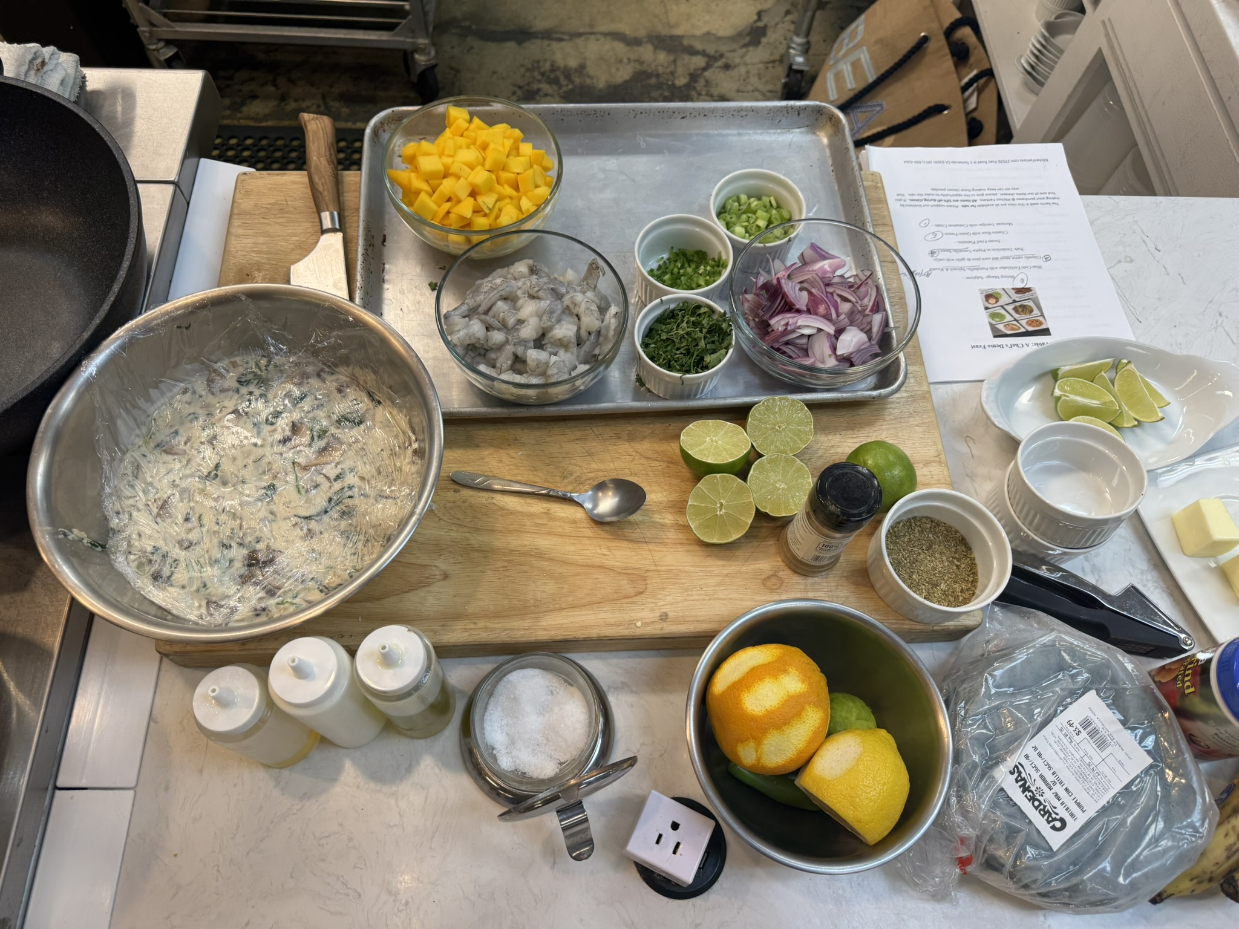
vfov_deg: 56.8
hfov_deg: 71.6
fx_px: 859
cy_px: 464
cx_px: 620
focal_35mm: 24
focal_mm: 6.76
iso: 100
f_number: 1.78
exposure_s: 1/120
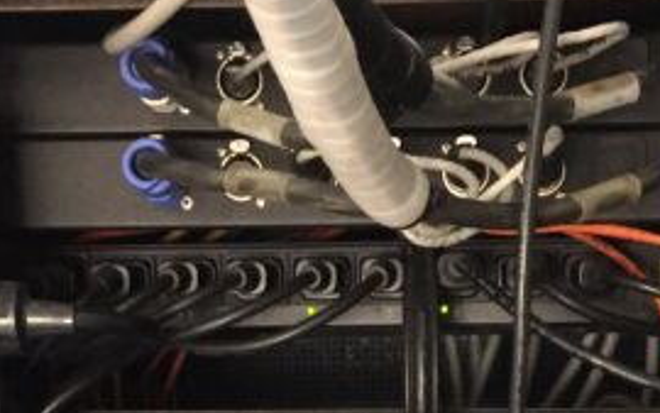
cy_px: 677
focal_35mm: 91
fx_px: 1638
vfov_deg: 13.3
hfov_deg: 22.7
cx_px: 411
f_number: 2.2
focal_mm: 4.15
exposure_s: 1/17
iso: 400
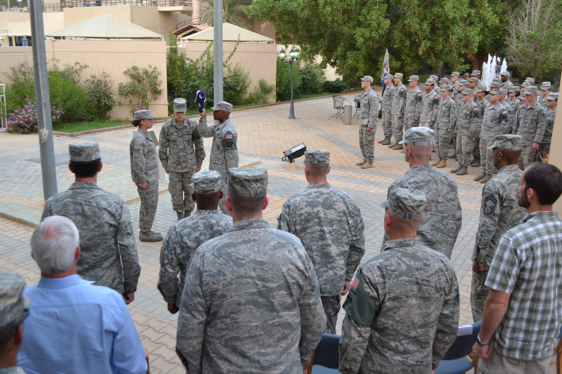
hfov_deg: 57.2
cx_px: 281
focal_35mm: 33
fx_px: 515
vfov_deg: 40.0
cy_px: 187
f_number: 5.6
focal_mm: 22
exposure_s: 1/80
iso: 400
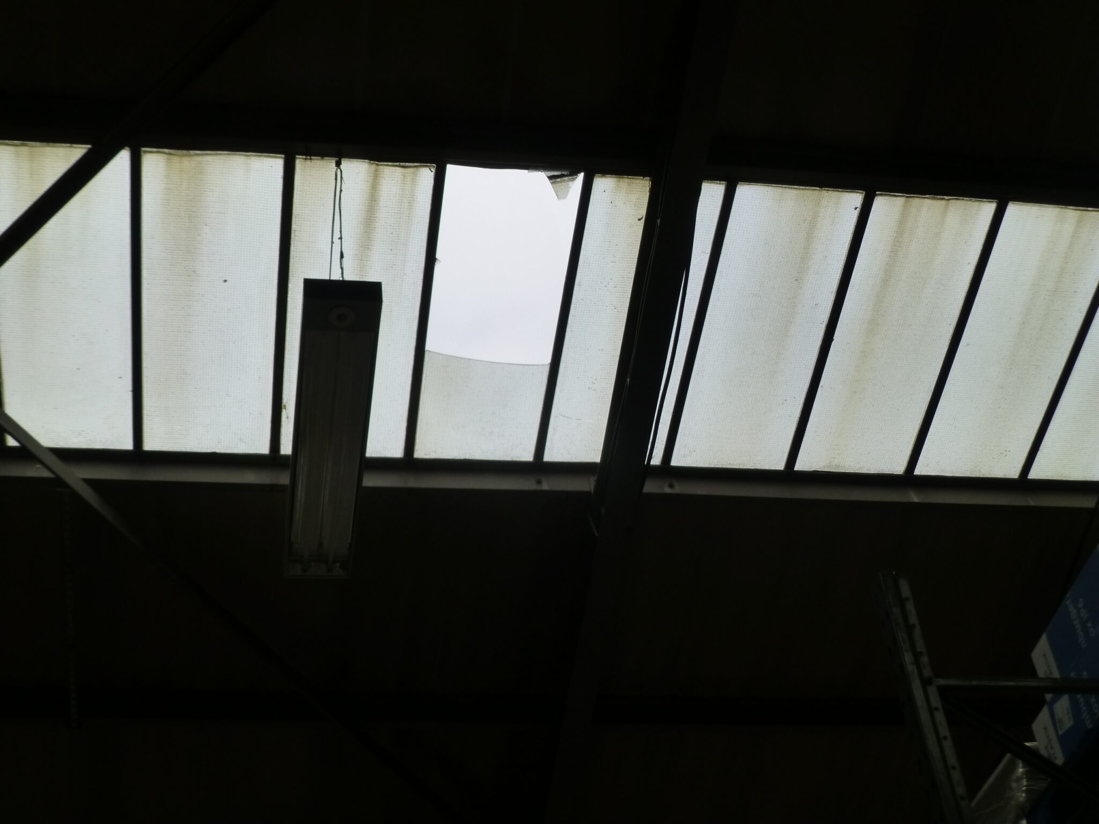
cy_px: 412
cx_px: 550
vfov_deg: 27.0
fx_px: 1714
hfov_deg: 35.5
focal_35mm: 54
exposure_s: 1/640
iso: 160
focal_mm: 9.7
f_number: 4.6
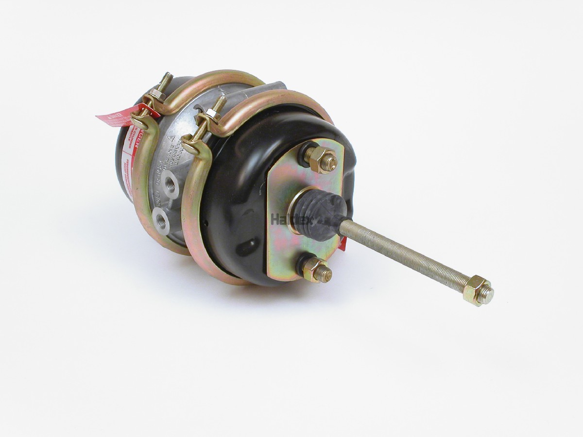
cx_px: 292
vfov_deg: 26.6
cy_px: 218
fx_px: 926
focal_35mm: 55
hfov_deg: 34.9
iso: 100
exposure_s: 1.5
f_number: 6.7
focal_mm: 11.3
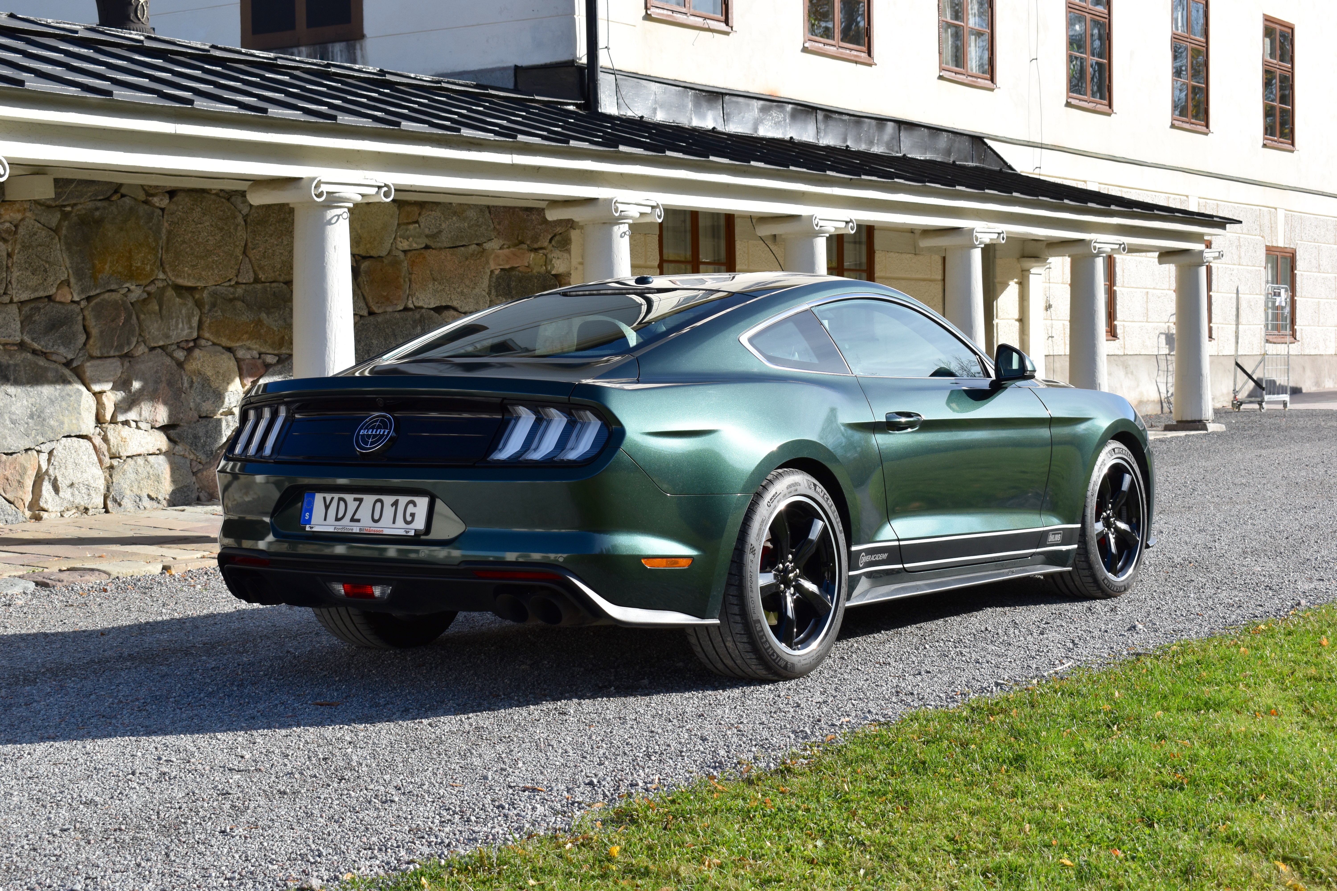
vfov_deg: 22.6
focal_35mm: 60
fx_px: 2228
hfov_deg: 33.4
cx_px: 668
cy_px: 446
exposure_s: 1/250
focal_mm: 40
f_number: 8
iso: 125
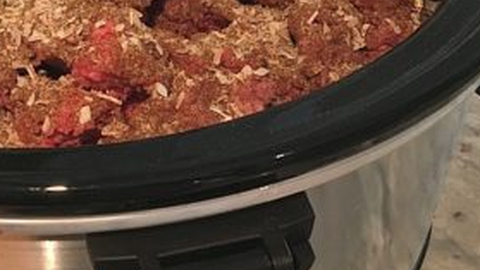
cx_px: 112
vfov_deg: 17.6
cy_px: 48
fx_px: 866
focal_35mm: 68
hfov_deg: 30.4
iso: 200
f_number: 2.2
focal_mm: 4.15
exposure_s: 1/30
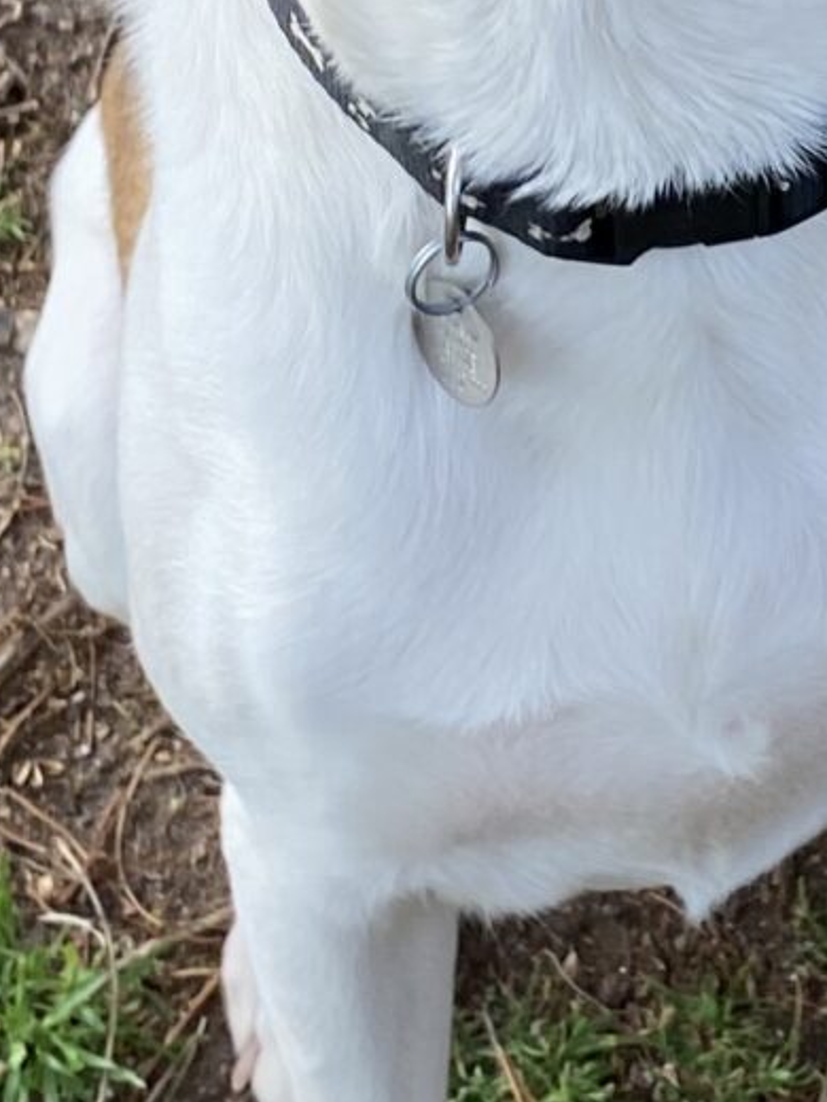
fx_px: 4077
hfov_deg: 11.4
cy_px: 59
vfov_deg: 15.2
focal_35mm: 128
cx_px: 952
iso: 125
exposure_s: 1/121
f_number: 1.8
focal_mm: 4.25
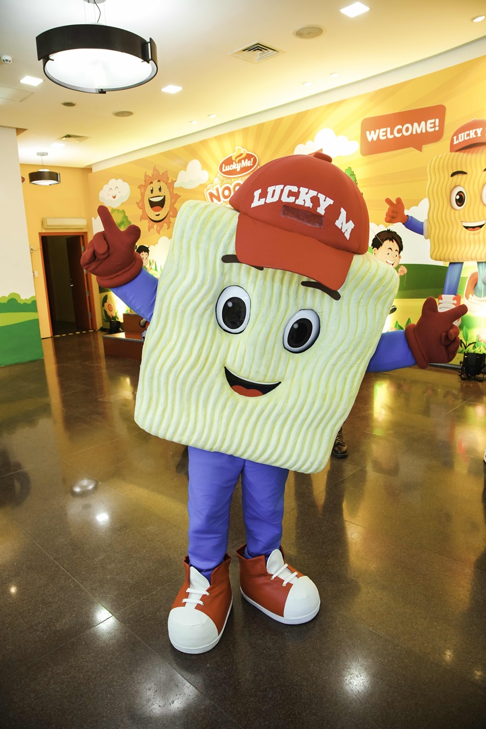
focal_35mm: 24
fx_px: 486
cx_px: 243
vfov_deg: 73.7
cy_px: 364
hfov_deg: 53.1
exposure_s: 1/125
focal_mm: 24
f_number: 5.6
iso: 2000
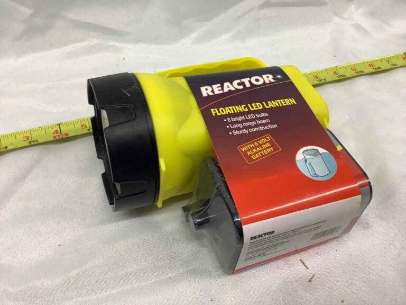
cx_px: 203
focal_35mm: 31
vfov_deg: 45.4
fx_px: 364
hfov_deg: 58.4
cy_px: 152
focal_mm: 3.3
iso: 80
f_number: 2.4
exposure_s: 1/60
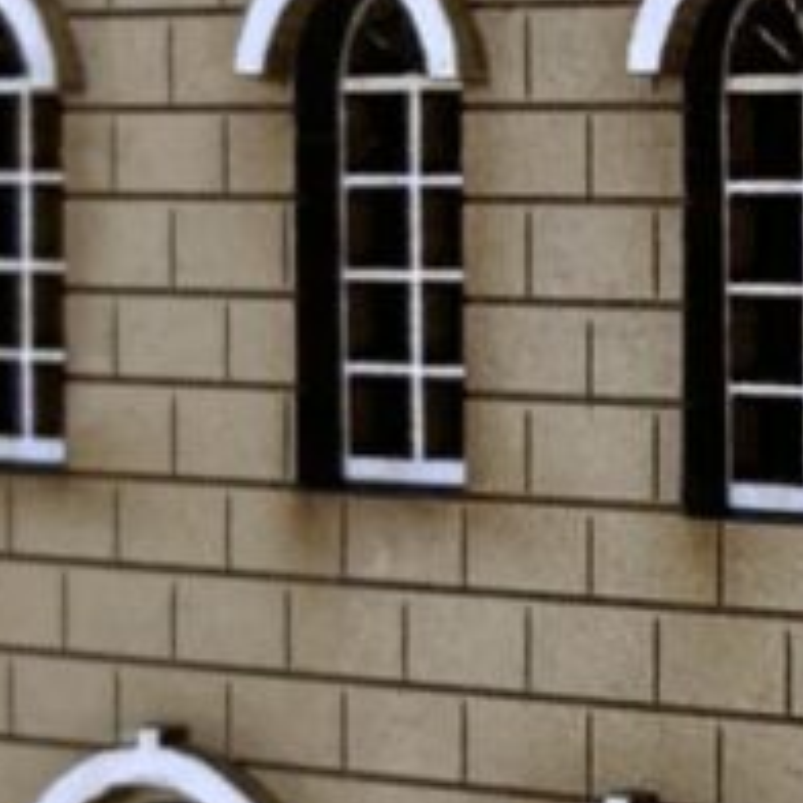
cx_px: 1282
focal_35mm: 194
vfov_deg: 9.0
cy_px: 672
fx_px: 5091
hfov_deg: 8.8
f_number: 1.8
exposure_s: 1/50
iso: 64
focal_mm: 3.99
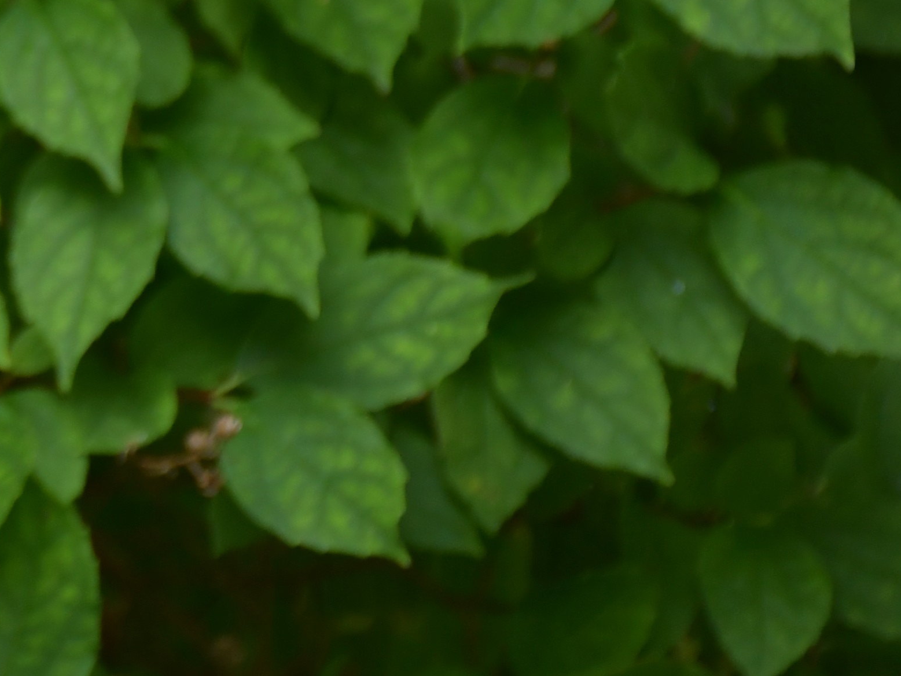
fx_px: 9397
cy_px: -236
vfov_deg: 4.1
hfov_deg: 5.4
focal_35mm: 361
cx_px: -693
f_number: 5
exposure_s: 1/250
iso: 640
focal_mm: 70
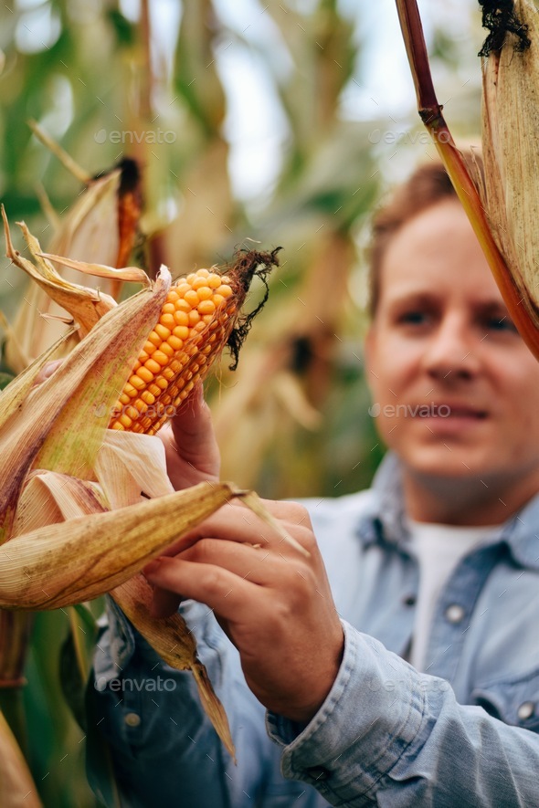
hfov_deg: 18.2
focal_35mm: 75
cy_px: 404
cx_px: 270
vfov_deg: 27.0
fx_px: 1684
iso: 250
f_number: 2
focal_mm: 50
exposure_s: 1/1600
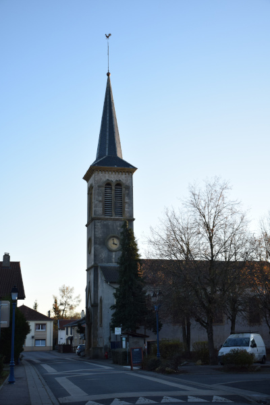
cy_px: 202
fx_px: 574
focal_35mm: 51
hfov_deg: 26.5
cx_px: 135
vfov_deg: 38.9
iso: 640
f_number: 5.6
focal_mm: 34
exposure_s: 1/1000
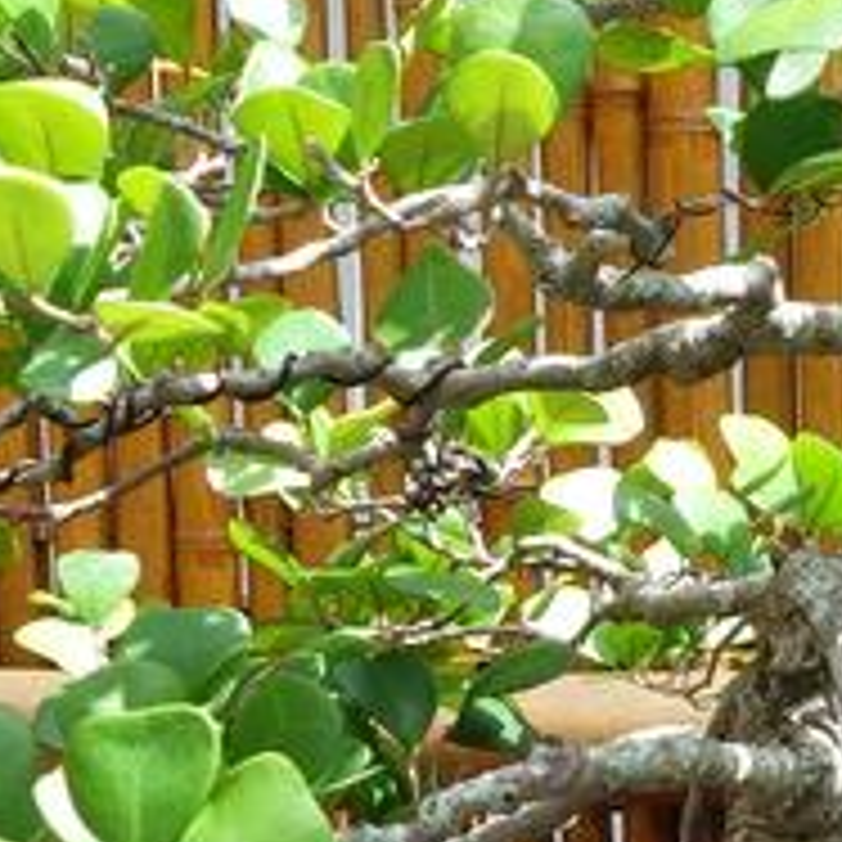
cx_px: 1126
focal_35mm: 127
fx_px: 3495
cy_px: 543
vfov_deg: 13.7
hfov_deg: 13.2
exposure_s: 1/100
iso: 125
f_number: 5.6
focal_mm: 10.4
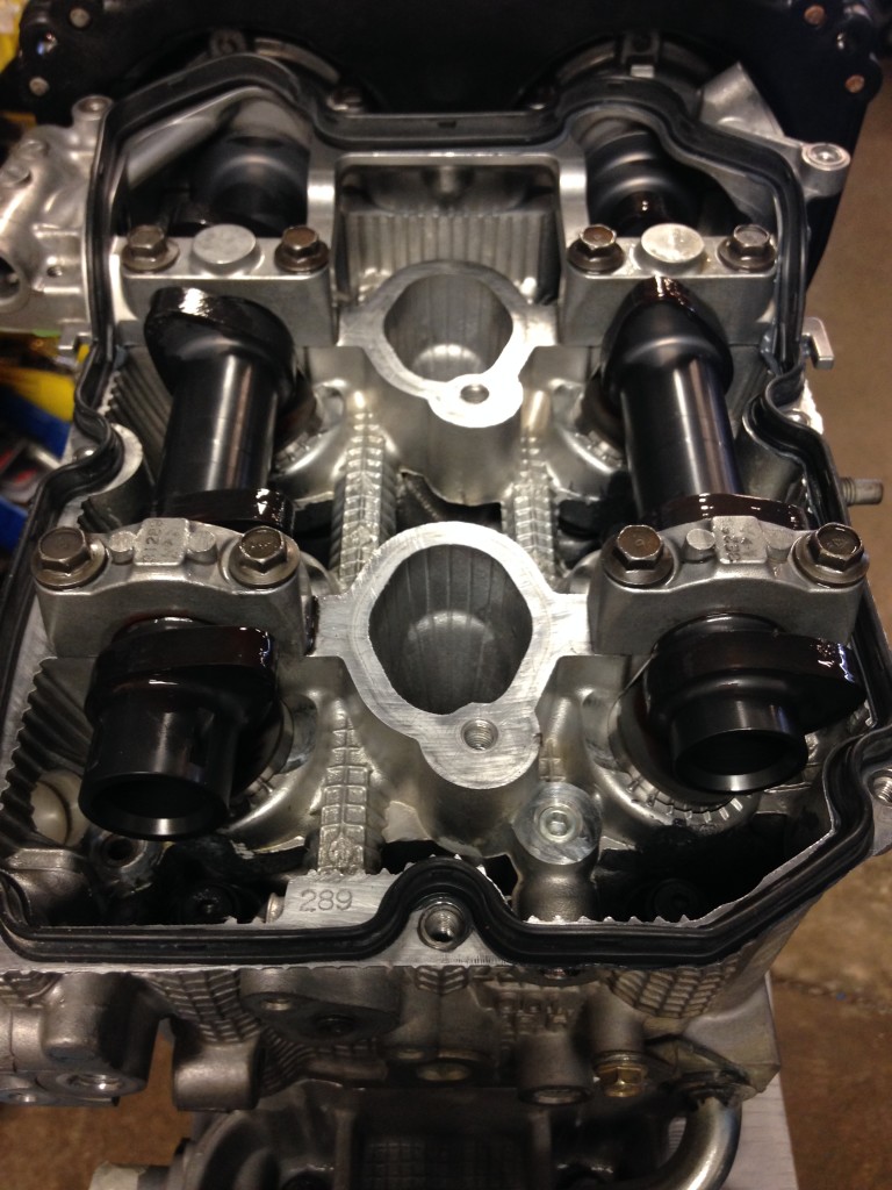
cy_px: 595
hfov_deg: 42.9
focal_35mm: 33
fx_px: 1134
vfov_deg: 55.4
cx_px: 446
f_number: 2.4
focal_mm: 4.12
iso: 160
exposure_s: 1/20
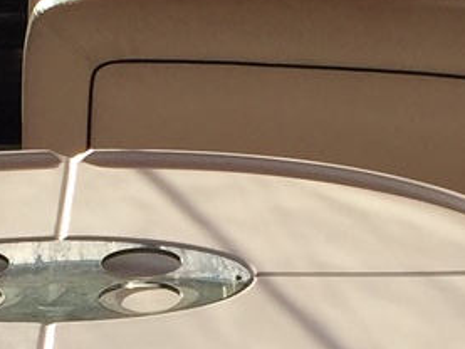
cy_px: 384
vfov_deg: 8.6
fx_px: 2298
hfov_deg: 11.5
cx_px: 180
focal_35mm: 171
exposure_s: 1/1980
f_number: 2.2
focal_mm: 4.15
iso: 32
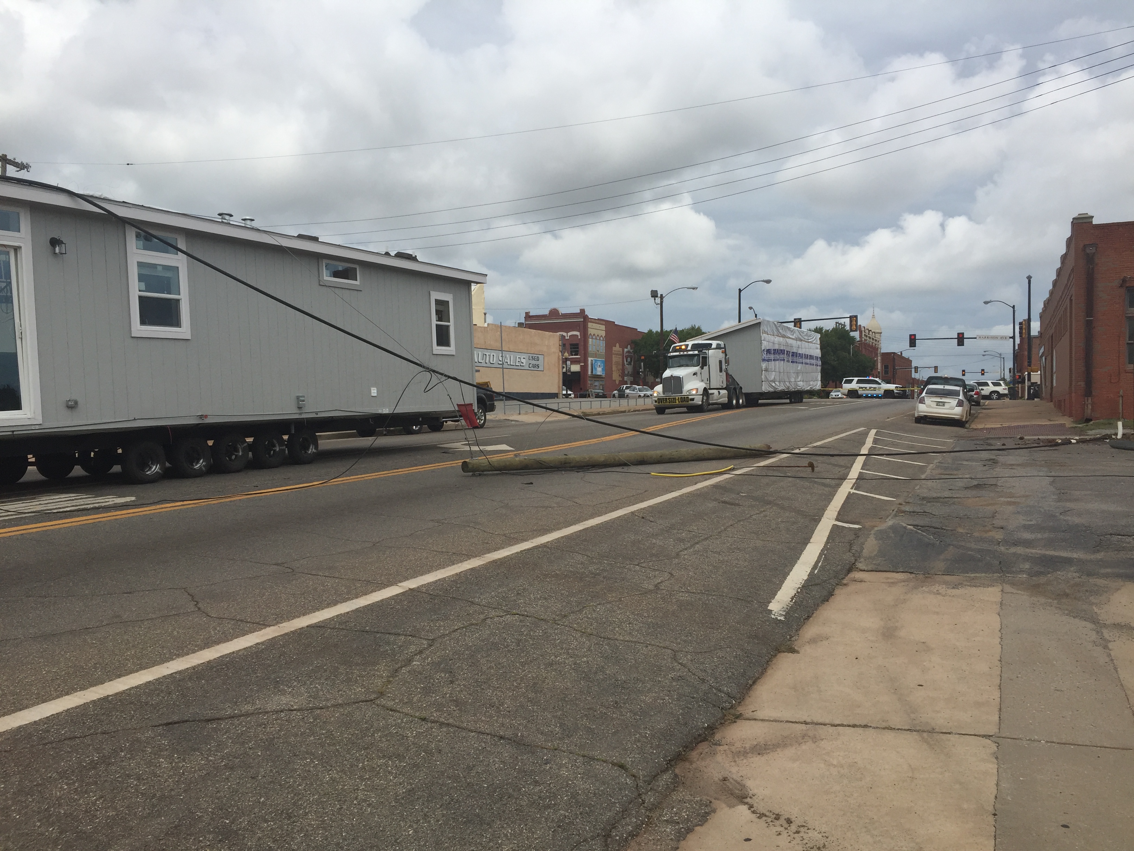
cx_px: 567
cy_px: 426
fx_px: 950
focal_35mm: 29
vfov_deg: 48.2
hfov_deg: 61.7
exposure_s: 1/3597
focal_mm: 4.15
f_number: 2.2
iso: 32
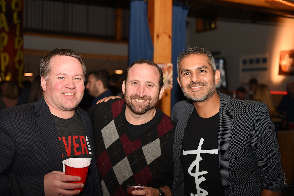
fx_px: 392
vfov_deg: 28.1
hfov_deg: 41.1
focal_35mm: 48
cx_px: 147
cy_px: 98
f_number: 2.8
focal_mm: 48
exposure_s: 1/200
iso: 800
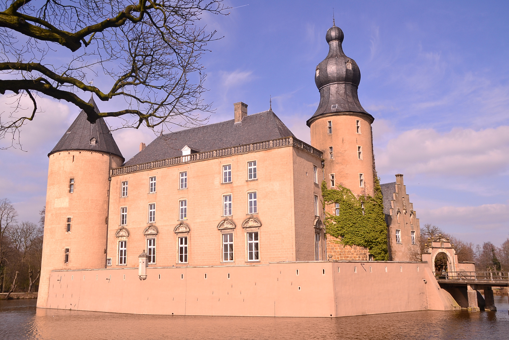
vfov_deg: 40.0
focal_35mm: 33
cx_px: 254
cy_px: 170
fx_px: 467
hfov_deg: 57.2
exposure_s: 1/320
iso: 200
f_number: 9
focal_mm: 22
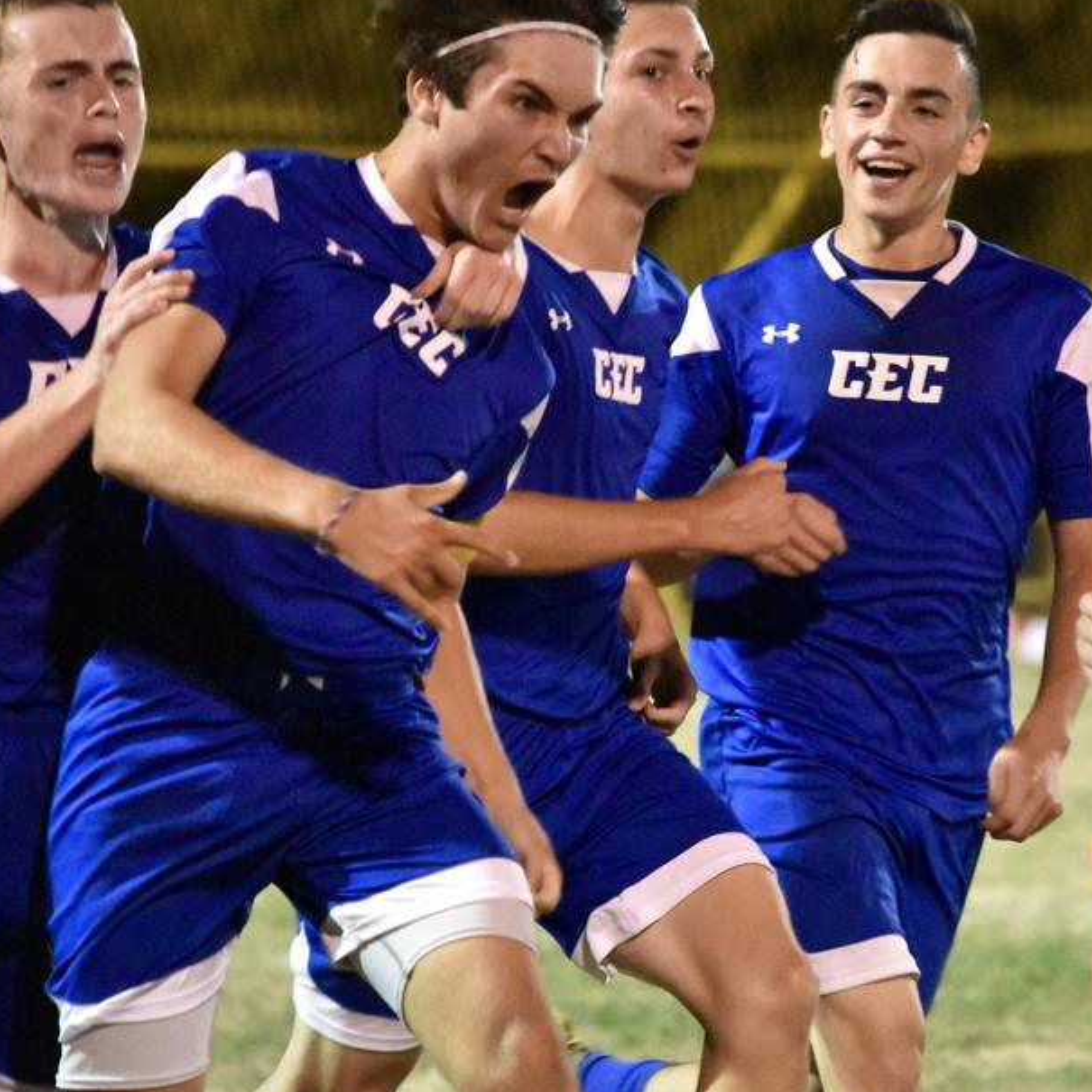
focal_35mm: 475
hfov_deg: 3.7
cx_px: 675
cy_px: 515
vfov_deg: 3.7
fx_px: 16953
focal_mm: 220
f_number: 5.3
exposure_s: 1/400
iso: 16000
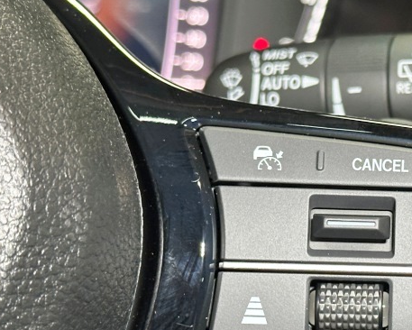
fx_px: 1281
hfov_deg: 18.0
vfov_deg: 14.6
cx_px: 362
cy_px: 243
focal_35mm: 105
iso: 400
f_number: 1.78
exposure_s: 1/40
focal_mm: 6.86
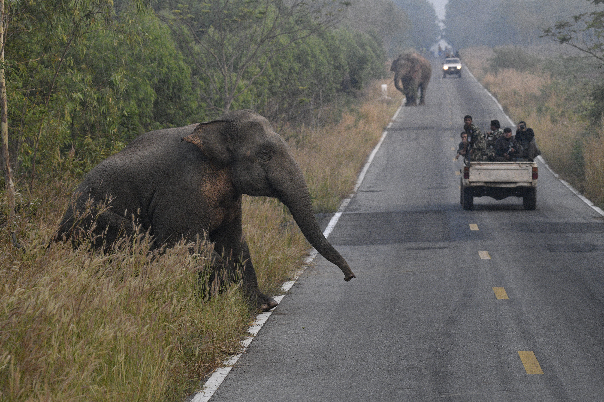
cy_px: 201
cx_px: 302
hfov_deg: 10.3
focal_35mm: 200
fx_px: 3355
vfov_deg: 6.9
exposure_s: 1/1000
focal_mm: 200
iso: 3200
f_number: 8
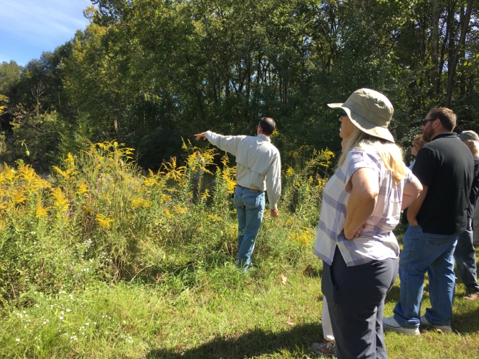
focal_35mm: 29
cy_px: 180
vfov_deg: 48.2
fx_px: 401
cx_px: 240
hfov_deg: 61.7
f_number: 2.2
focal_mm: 4.15
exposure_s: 1/534
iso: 25
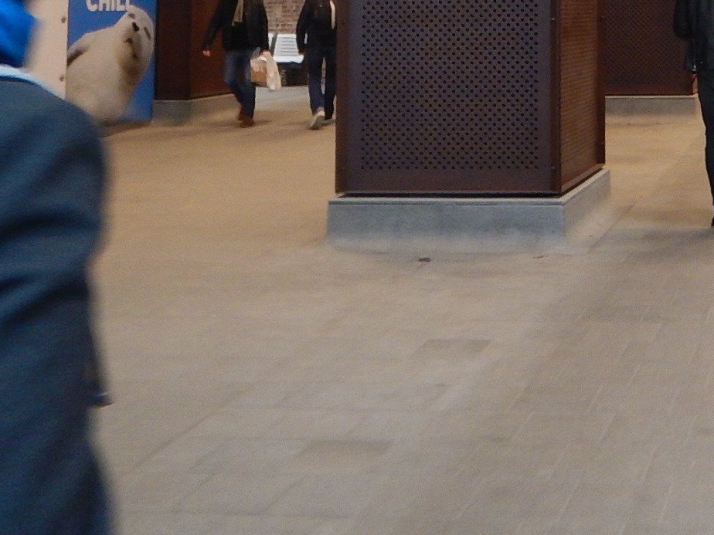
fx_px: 1217
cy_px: -99
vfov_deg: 22.9
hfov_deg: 30.2
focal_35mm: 59
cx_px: 726
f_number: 2.8
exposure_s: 1/30
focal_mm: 4.3
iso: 280
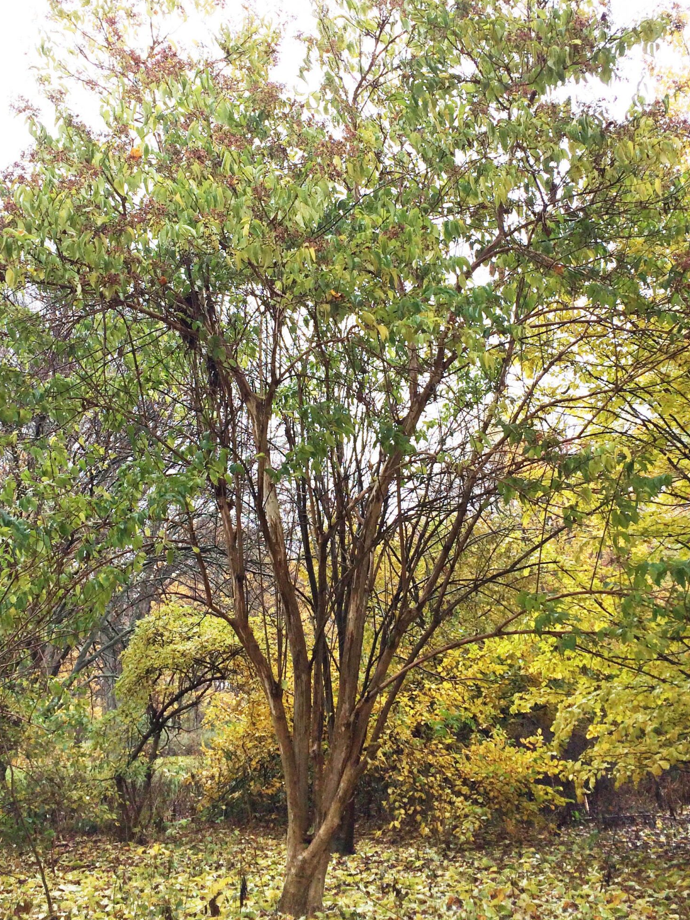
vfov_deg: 47.7
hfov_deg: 36.8
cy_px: 383
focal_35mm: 39
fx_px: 1036
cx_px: 353
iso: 50
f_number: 2.2
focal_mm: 4.12
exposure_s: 1/120
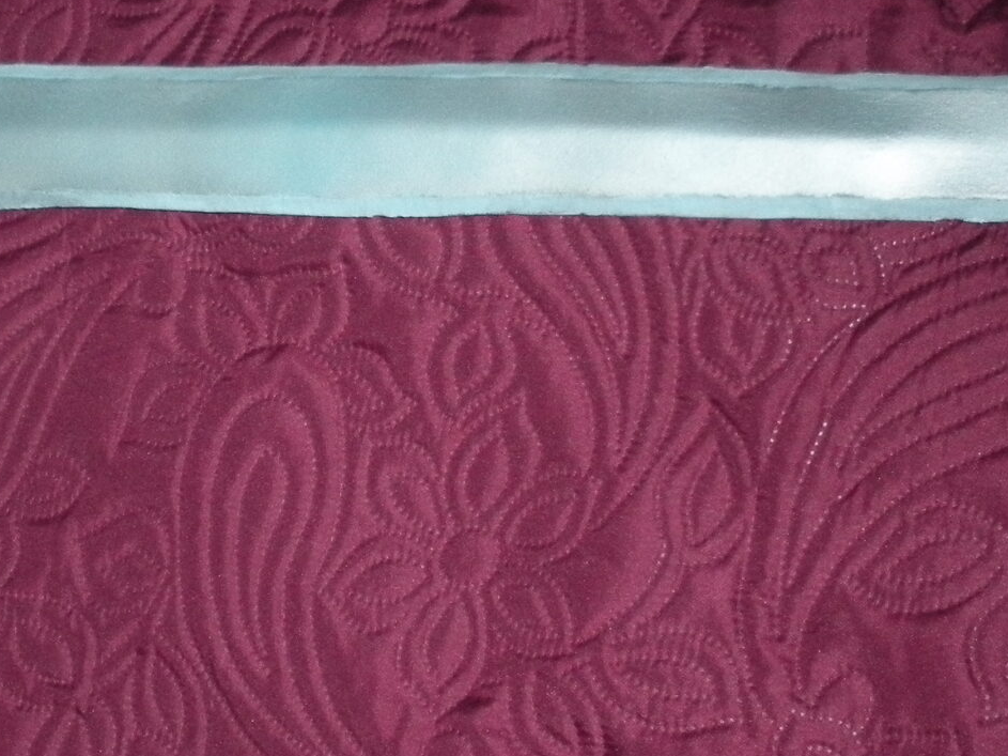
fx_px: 2213
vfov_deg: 19.3
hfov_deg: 25.3
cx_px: 242
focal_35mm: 76
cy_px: 225
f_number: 3.5
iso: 400
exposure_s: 1/60
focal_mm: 6.3
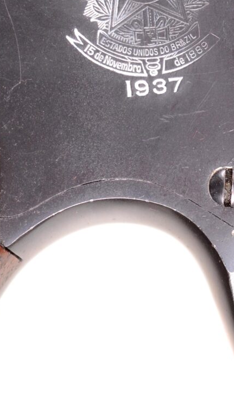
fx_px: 4857
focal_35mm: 440
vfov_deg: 4.9
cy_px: 46
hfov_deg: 2.8
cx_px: 39
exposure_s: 1/160
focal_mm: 105
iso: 400
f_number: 5
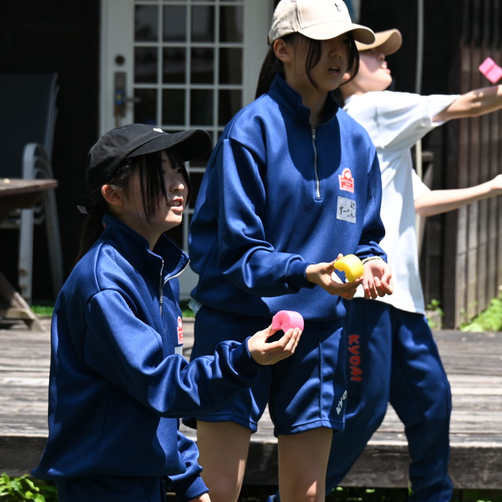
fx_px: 2510
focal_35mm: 153
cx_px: 379
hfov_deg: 11.4
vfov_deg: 11.4
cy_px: 307
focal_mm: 84
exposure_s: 1/250
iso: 125
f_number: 6
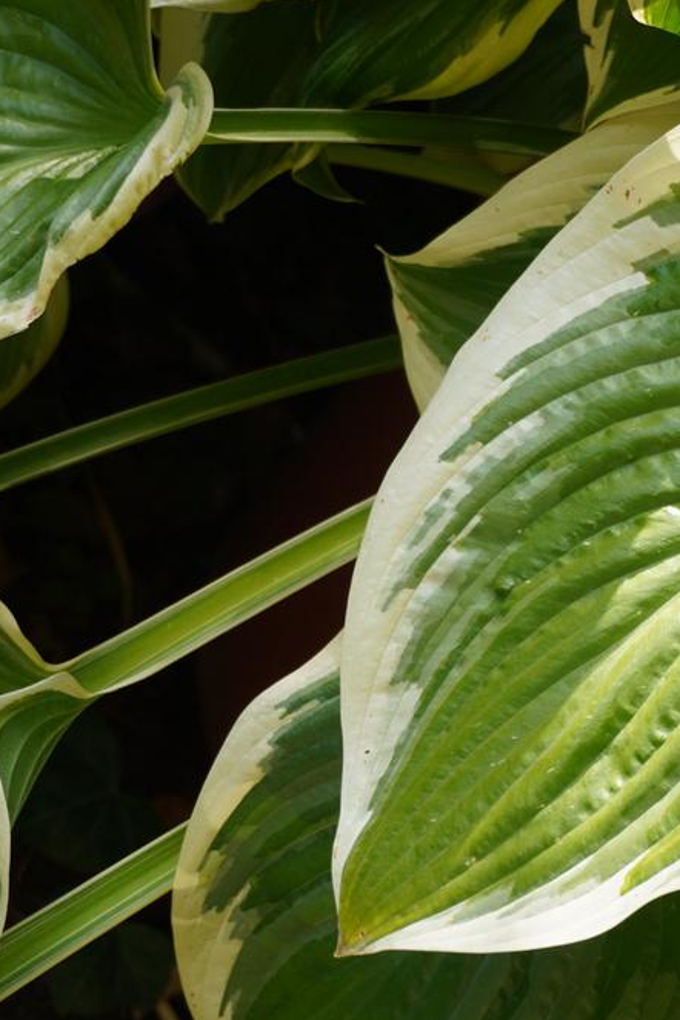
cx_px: 666
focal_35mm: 102
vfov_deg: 20.1
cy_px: 510
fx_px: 2883
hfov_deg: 13.3
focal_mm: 45
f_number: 5.6
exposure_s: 1/80
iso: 100
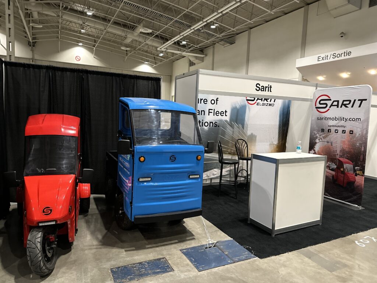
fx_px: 261
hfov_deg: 71.6
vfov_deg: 56.8
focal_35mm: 24
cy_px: 142
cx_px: 188
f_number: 1.78
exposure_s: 1/60
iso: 800
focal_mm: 6.86
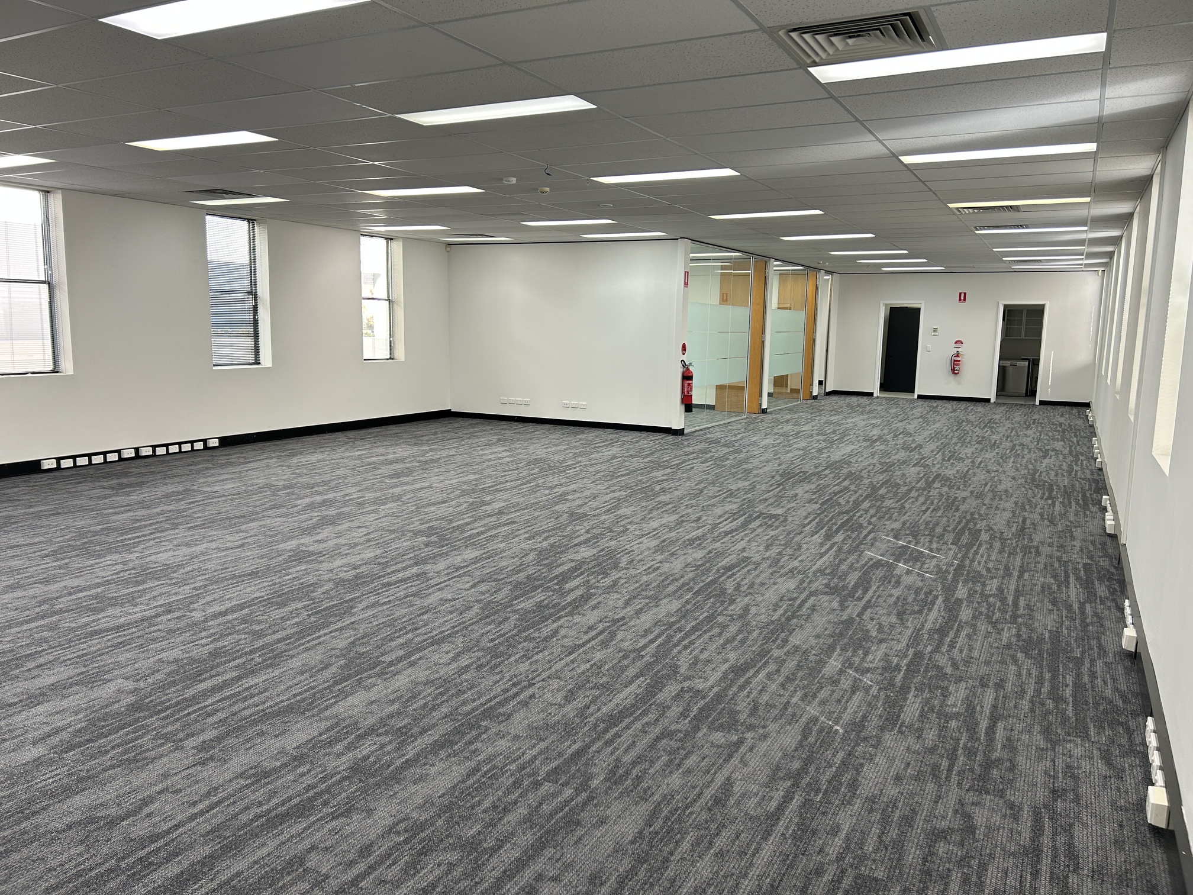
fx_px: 896
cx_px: 596
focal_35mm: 26
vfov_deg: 53.1
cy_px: 448
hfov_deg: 67.3
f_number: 1.5
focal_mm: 5.7
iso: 64
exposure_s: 1/100
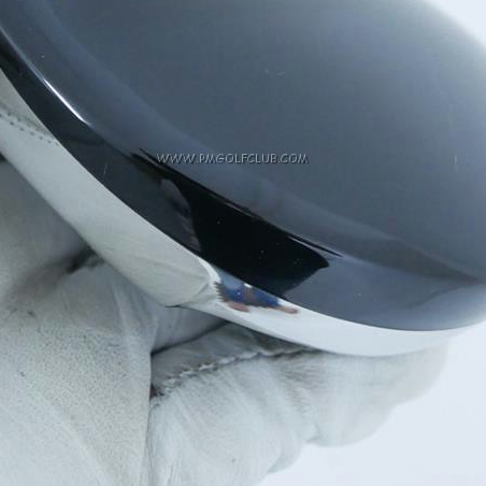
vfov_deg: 13.8
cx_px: 233
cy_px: 61
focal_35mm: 125
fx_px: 1986
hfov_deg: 14.0
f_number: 4.5
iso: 1600
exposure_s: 1/60
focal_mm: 25
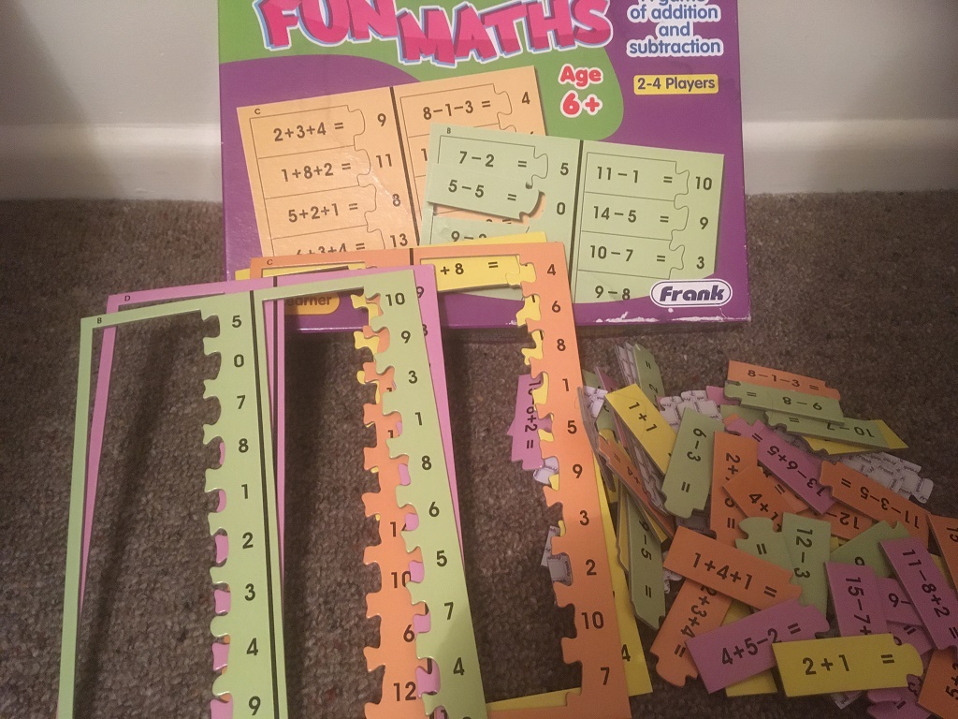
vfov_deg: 48.2
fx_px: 803
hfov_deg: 61.7
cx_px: 479
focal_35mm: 29
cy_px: 360
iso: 400
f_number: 2.2
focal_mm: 4.15
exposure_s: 1/17
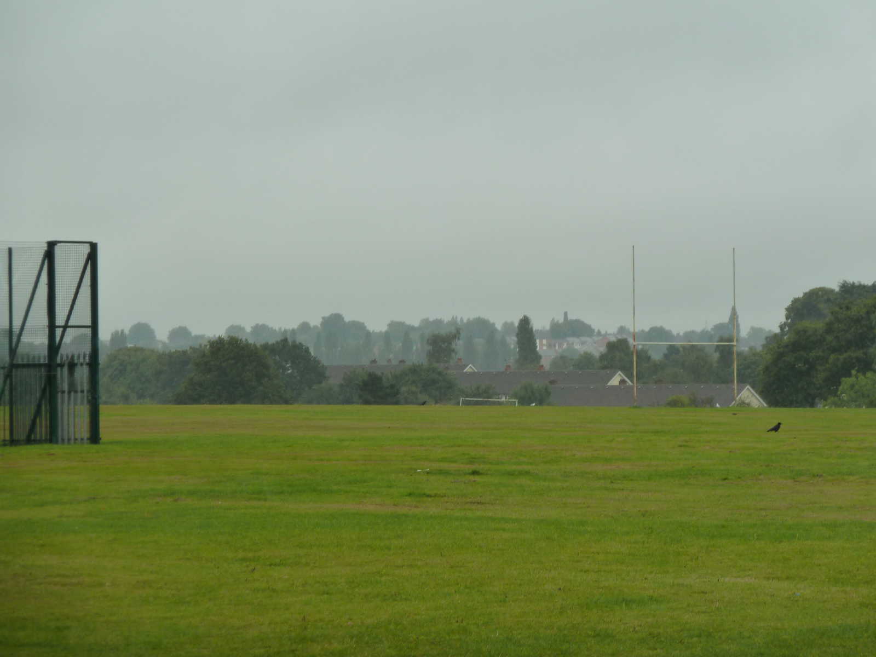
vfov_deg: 10.1
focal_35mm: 147
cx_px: 438
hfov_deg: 13.4
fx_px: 3720
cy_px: 328
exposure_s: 1/125
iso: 125
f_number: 4.5
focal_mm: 24.1
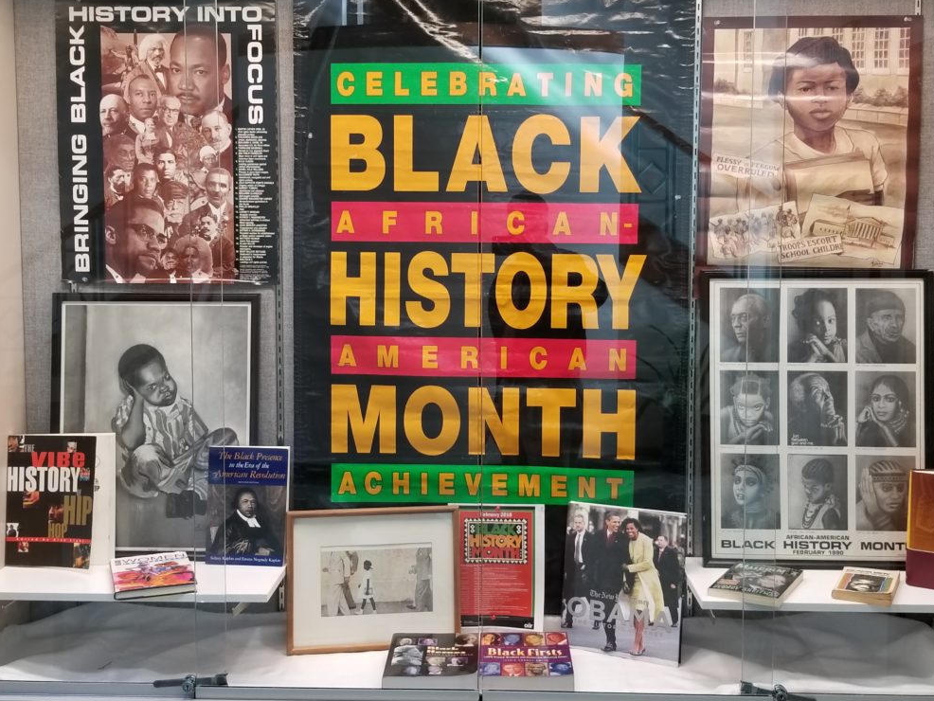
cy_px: 361
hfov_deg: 65.3
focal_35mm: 27
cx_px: 483
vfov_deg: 51.4
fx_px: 729
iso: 160
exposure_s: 1/60
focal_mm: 4.25
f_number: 1.7
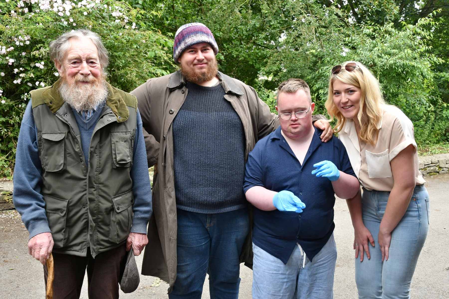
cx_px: 224
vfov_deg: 40.0
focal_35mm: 33
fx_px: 412
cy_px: 150
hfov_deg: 57.2
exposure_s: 1/125
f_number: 8
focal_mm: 22
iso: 500
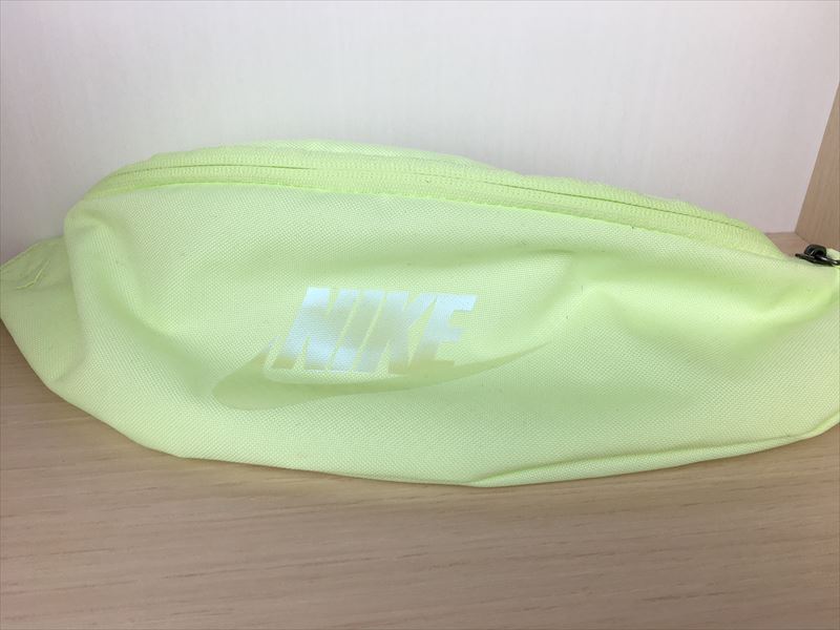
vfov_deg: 48.2
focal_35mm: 29
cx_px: 420
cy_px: 315
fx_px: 704
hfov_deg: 61.7
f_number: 2.2
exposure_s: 1/194
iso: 25
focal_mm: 4.15
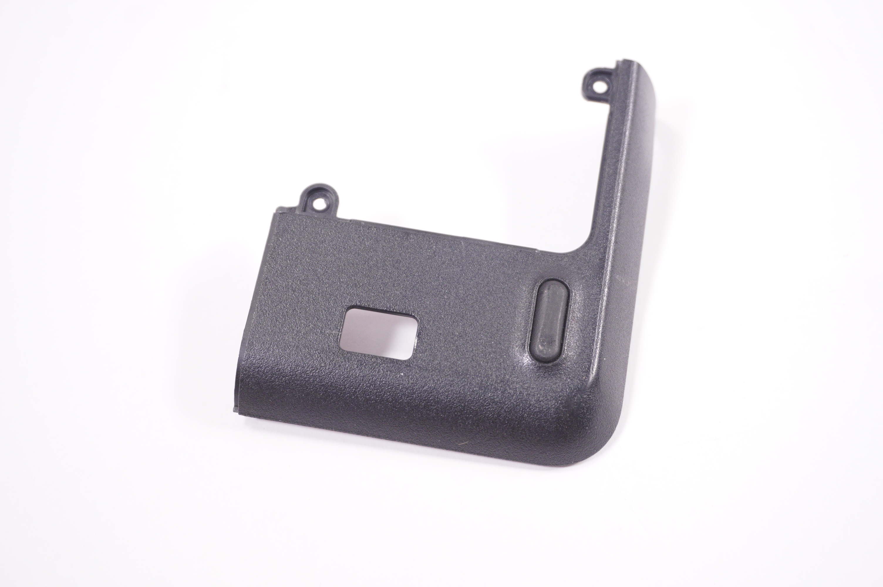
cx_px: 442
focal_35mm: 50
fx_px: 1213
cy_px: 294
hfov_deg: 40.0
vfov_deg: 27.2
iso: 800
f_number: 5.6
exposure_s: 1/200
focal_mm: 33
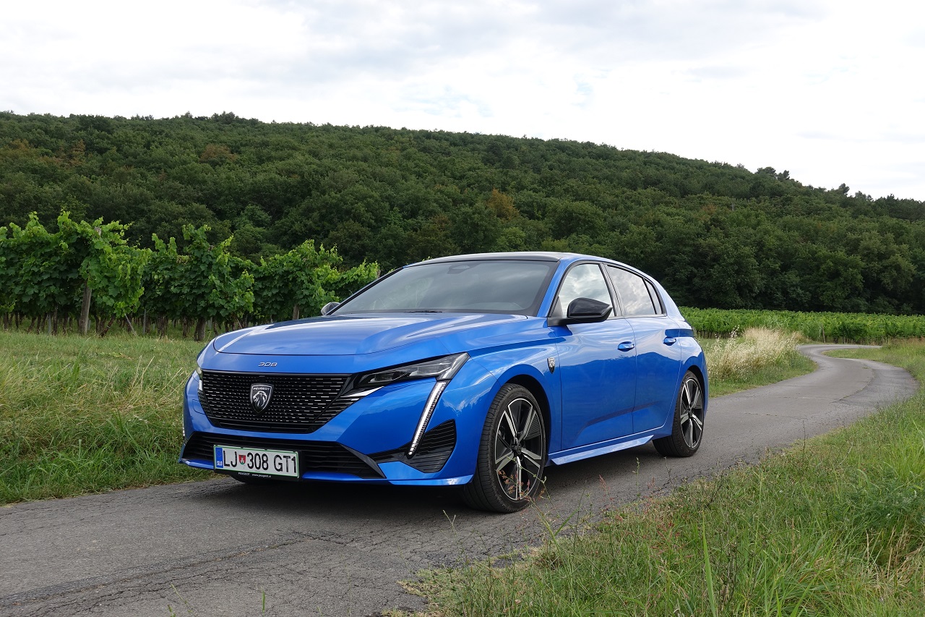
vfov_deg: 36.9
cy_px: 308
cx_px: 462
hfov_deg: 53.1
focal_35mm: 36
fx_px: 925
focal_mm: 13.34
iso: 125
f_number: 5.6
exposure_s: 1/160
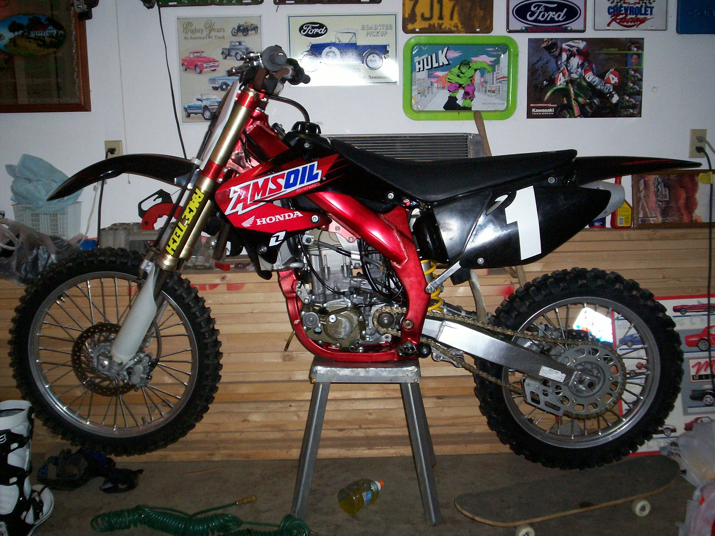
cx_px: 358
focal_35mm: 36
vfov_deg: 39.7
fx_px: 744
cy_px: 268
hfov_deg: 51.4
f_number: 4.5
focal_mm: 5.9
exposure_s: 1/64
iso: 140
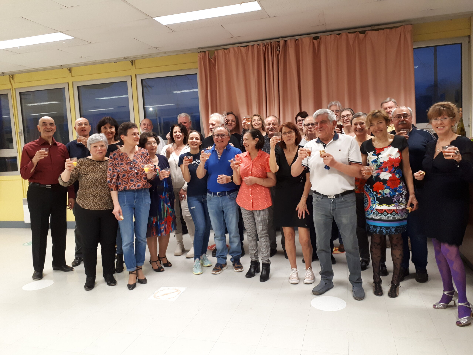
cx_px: 236
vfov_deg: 51.4
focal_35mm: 27
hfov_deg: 65.3
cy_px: 178
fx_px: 369
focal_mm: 3.6
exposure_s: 1/25
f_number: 1.9
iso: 200
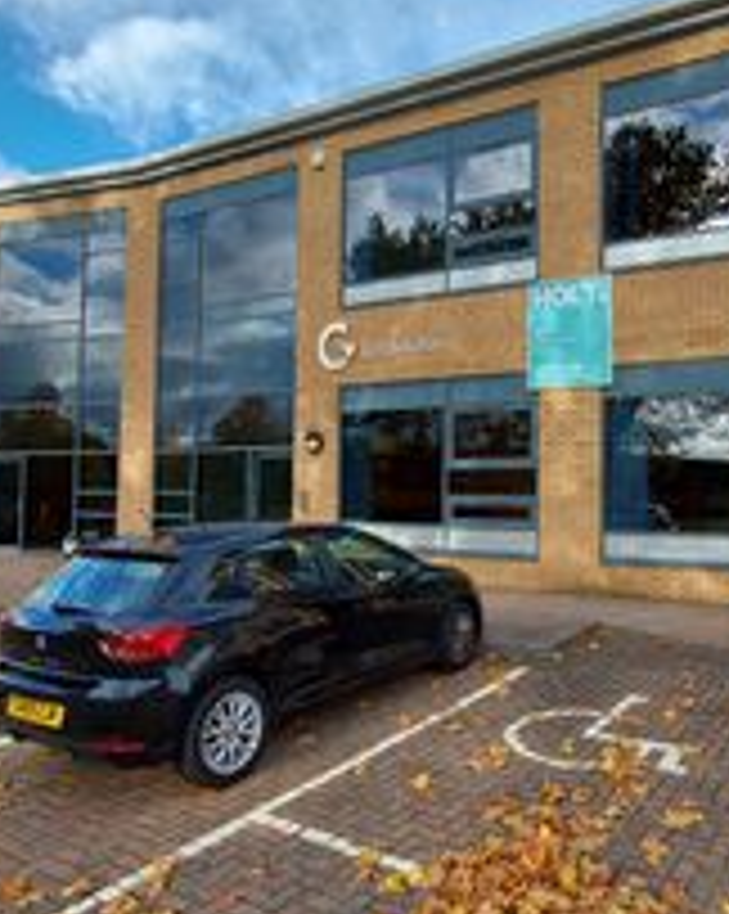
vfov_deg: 68.1
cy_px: 450
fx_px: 675
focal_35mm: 25
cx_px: 468
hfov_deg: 55.9
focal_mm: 1.74
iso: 50
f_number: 2.2
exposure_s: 1/885
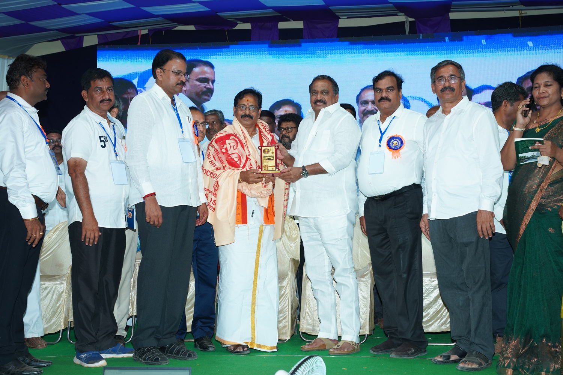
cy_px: 188
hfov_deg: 35.9
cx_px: 282
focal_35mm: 56
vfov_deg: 24.4
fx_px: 868
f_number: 6.3
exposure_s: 1/160
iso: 640
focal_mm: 55.5
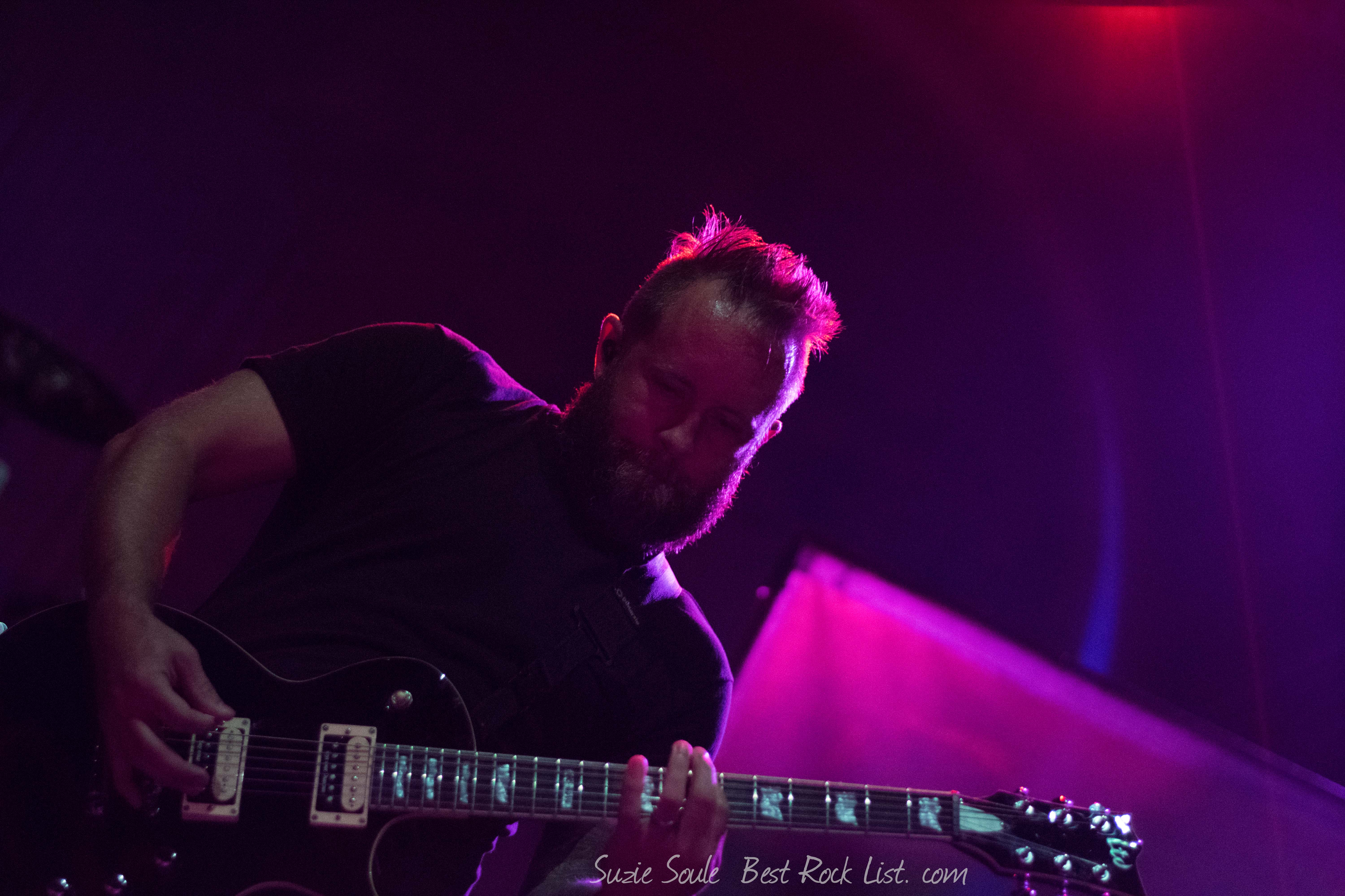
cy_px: 448
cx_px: 672
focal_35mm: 75
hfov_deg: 27.0
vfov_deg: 18.2
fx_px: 2802
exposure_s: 1/1000
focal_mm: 50
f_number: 1.8
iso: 4000
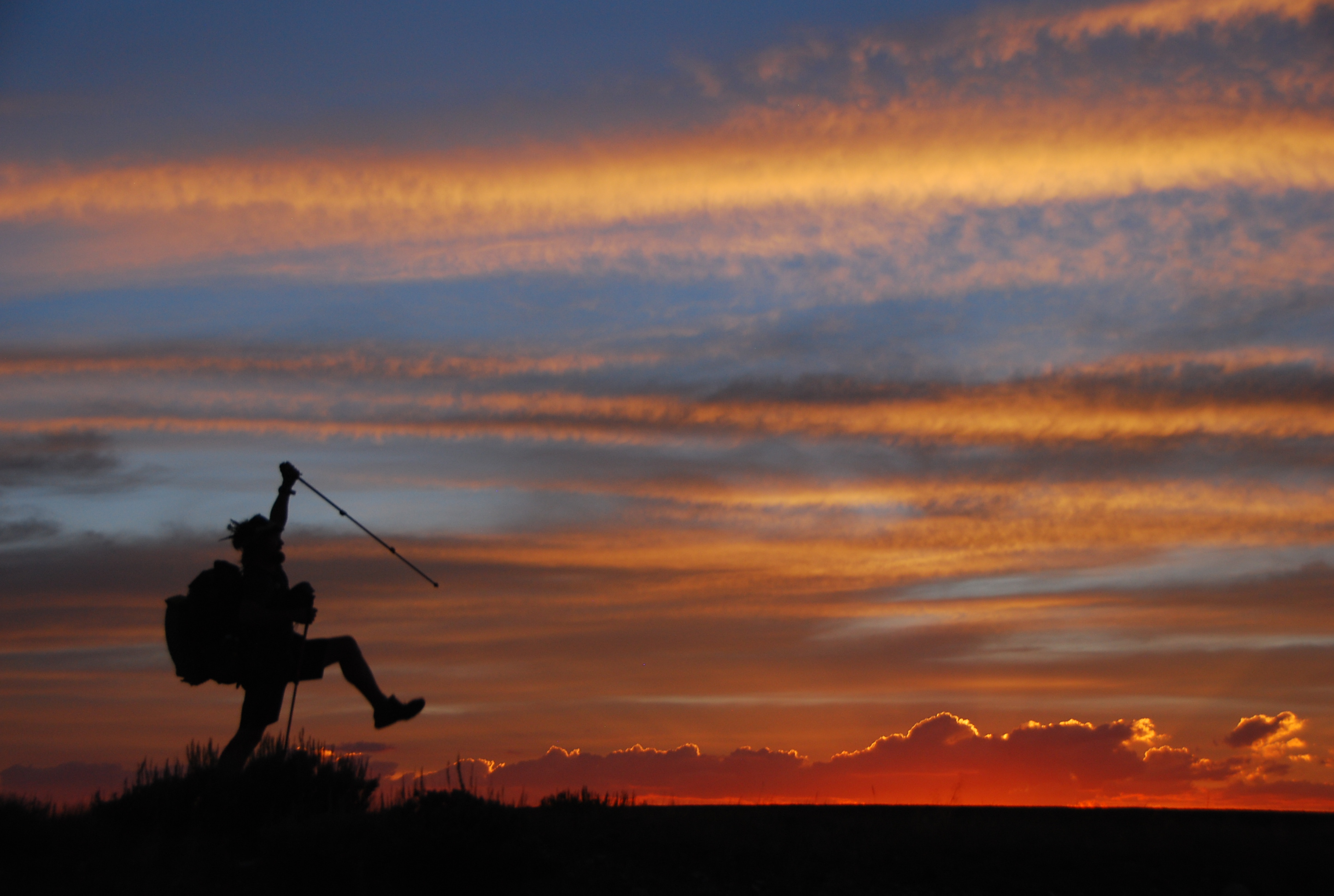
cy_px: 448
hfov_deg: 30.5
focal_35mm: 66
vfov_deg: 20.7
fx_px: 2451
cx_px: 667
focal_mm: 44
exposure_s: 1/125
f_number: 5.6
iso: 250
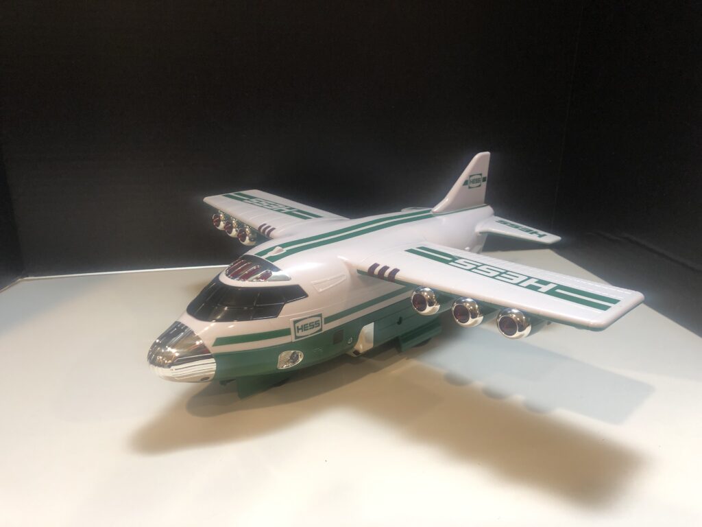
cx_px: 351
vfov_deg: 49.7
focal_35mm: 28
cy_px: 264
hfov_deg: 63.4
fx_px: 568
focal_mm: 4
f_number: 1.8
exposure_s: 1/20
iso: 40
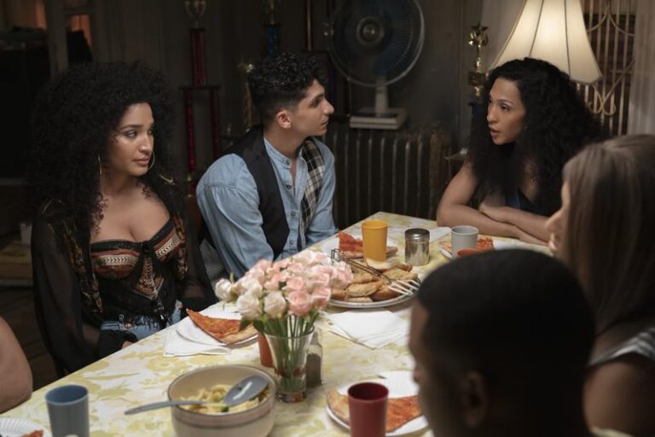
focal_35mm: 50
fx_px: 910
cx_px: 328
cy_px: 218
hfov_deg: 39.6
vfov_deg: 27.0
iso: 2500
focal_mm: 50
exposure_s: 1/160
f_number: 2.5
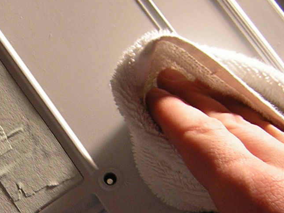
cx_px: 88
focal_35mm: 89
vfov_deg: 16.5
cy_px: 171
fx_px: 730
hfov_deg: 21.9
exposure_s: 1/33.7
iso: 50
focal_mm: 4.7
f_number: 2.6
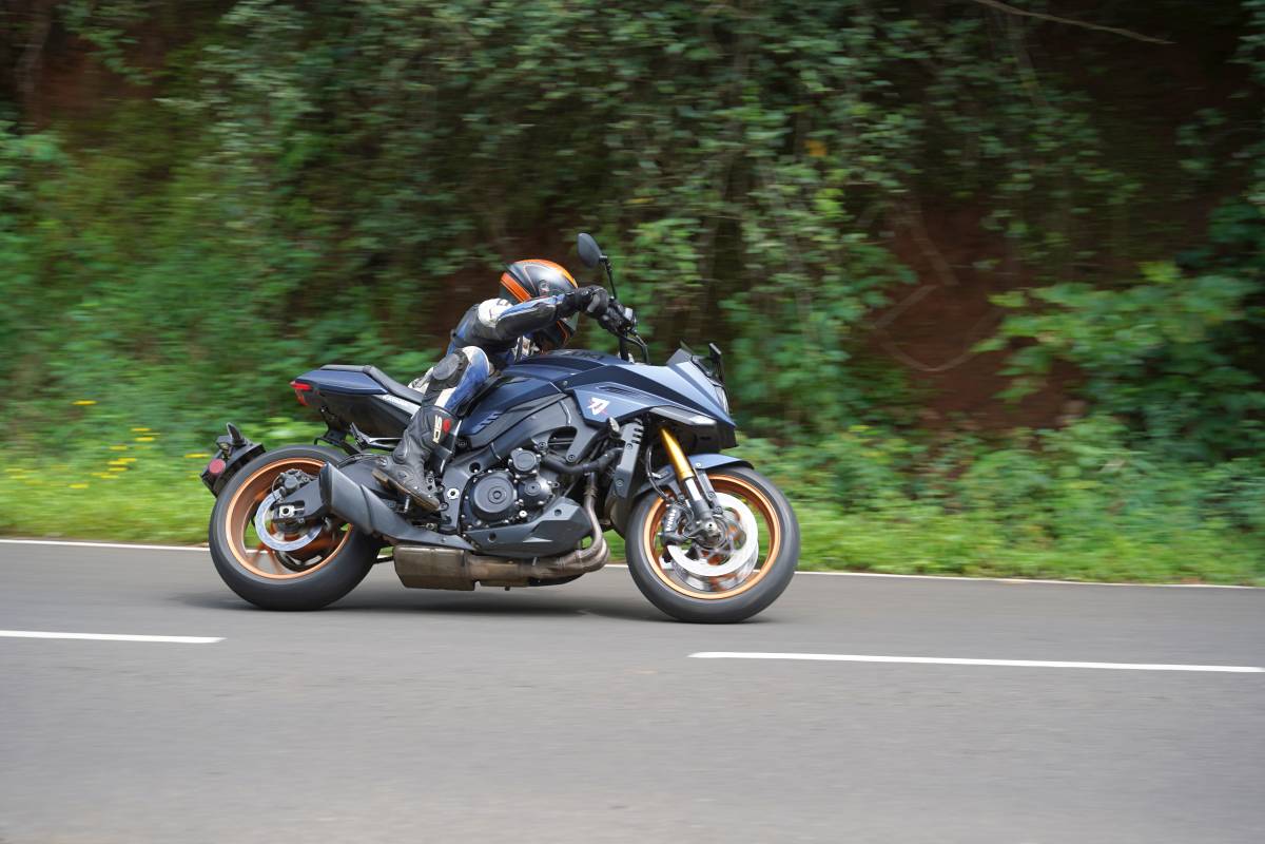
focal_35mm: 51
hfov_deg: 38.9
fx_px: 1792
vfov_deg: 26.5
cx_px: 632
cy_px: 422
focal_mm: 51
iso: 100
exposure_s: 1/250
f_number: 4
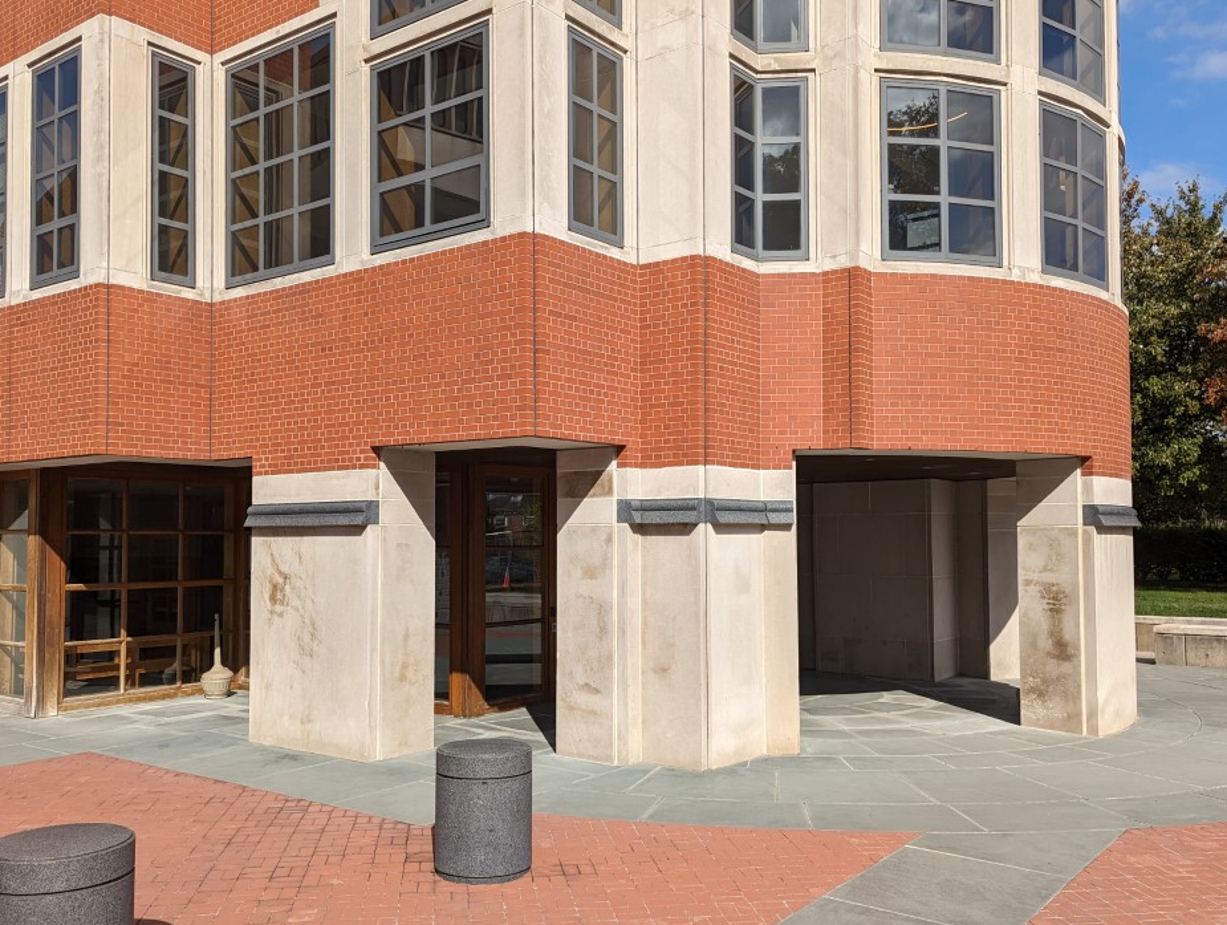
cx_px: 588
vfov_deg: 45.5
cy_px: 502
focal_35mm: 31
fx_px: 1101
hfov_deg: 58.2
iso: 48
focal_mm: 6.81
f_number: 1.85
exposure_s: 1/3058
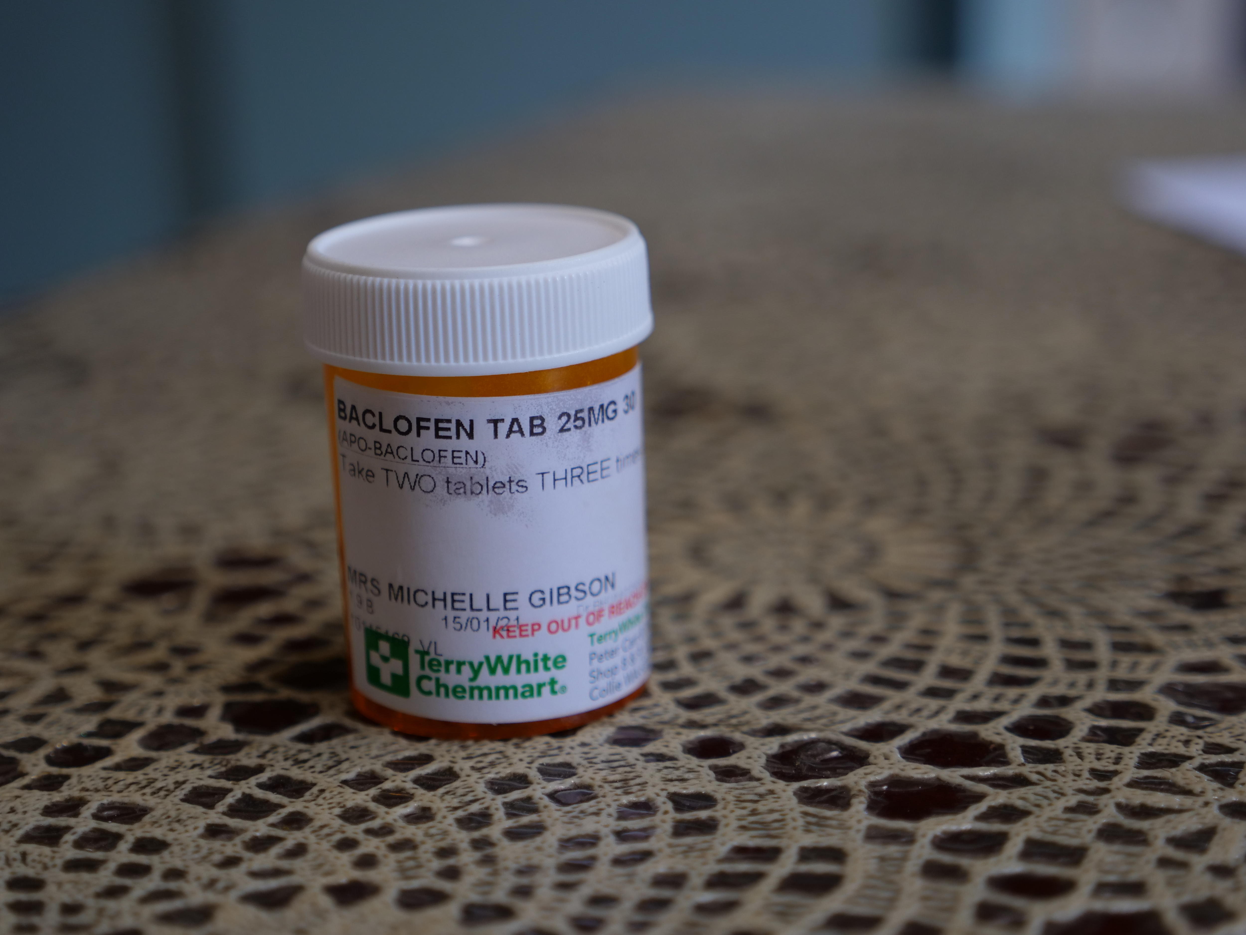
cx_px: 623
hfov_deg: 31.2
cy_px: 468
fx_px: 2232
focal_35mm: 62
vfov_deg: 23.7
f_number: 2.8
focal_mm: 31
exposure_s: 1/80
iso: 320
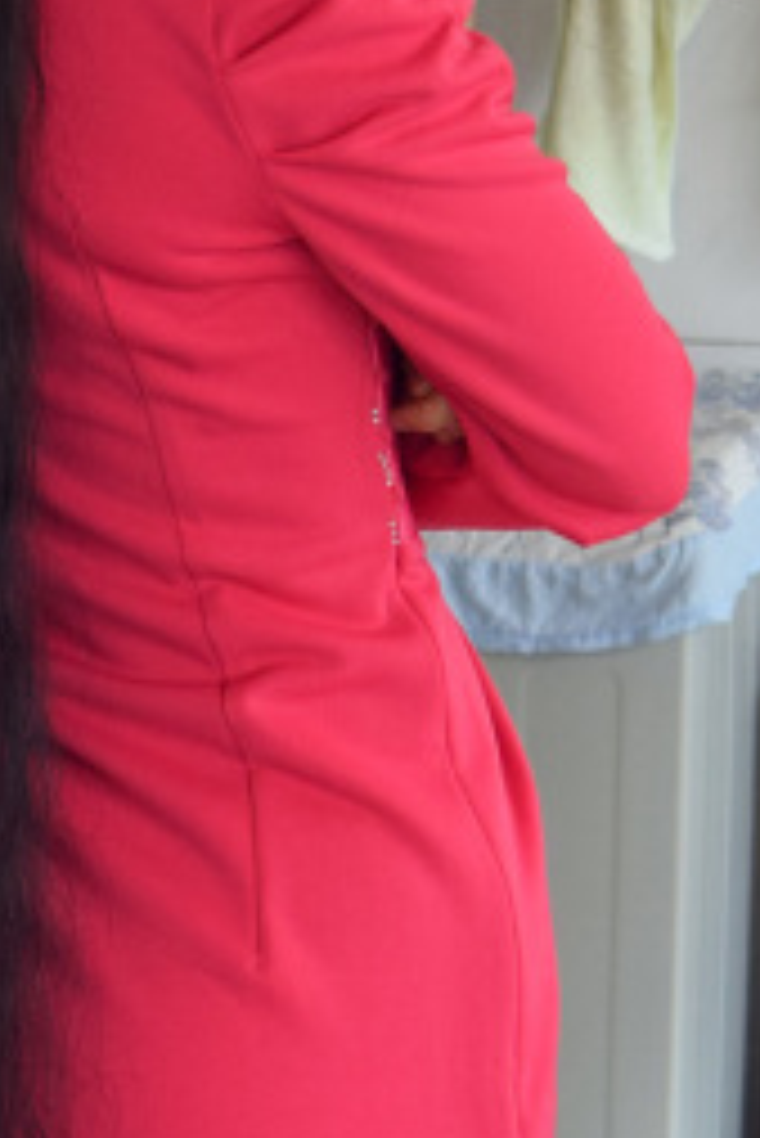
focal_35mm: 143
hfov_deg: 9.5
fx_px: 4522
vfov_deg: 14.3
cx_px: -54
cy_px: 906
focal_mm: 24
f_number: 4
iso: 720
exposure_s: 1/60
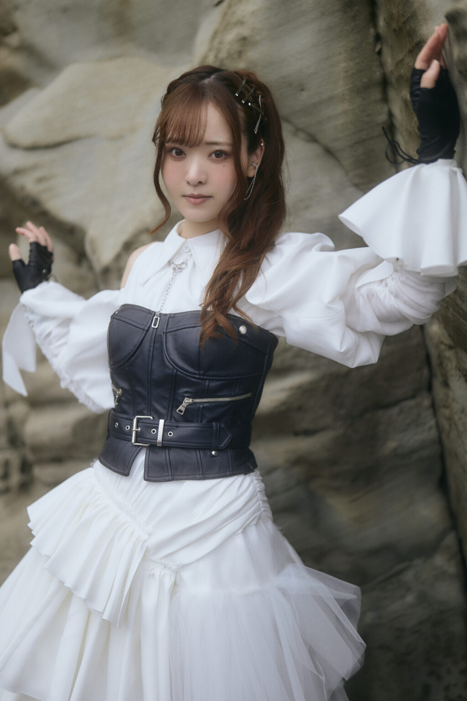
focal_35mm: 54
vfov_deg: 36.9
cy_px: 350
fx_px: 1051
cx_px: 234
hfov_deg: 25.1
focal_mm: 50
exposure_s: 1/2000
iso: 100
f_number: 1.4
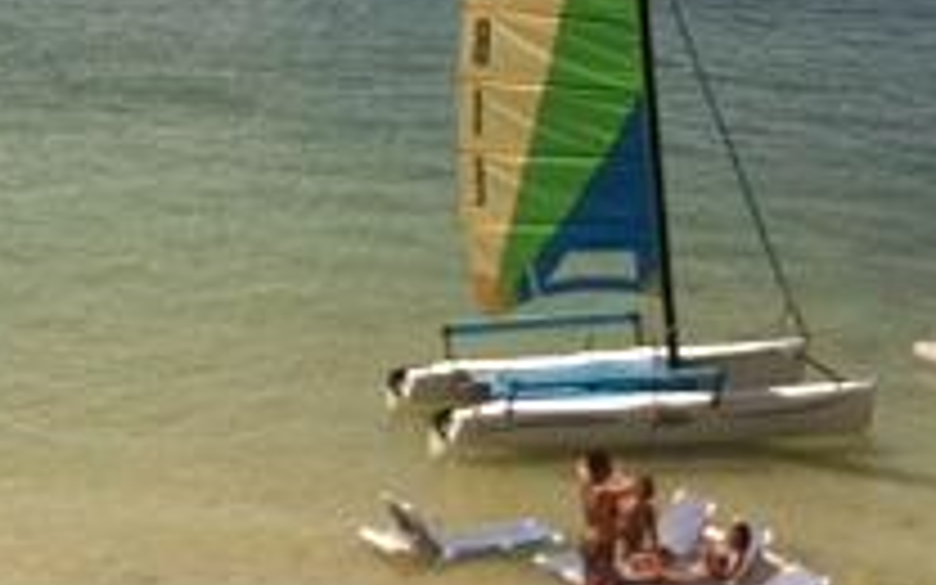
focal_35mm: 114
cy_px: -292
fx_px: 2908
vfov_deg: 11.0
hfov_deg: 18.3
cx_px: 374
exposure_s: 1/3000
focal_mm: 3.85
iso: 80
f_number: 2.8
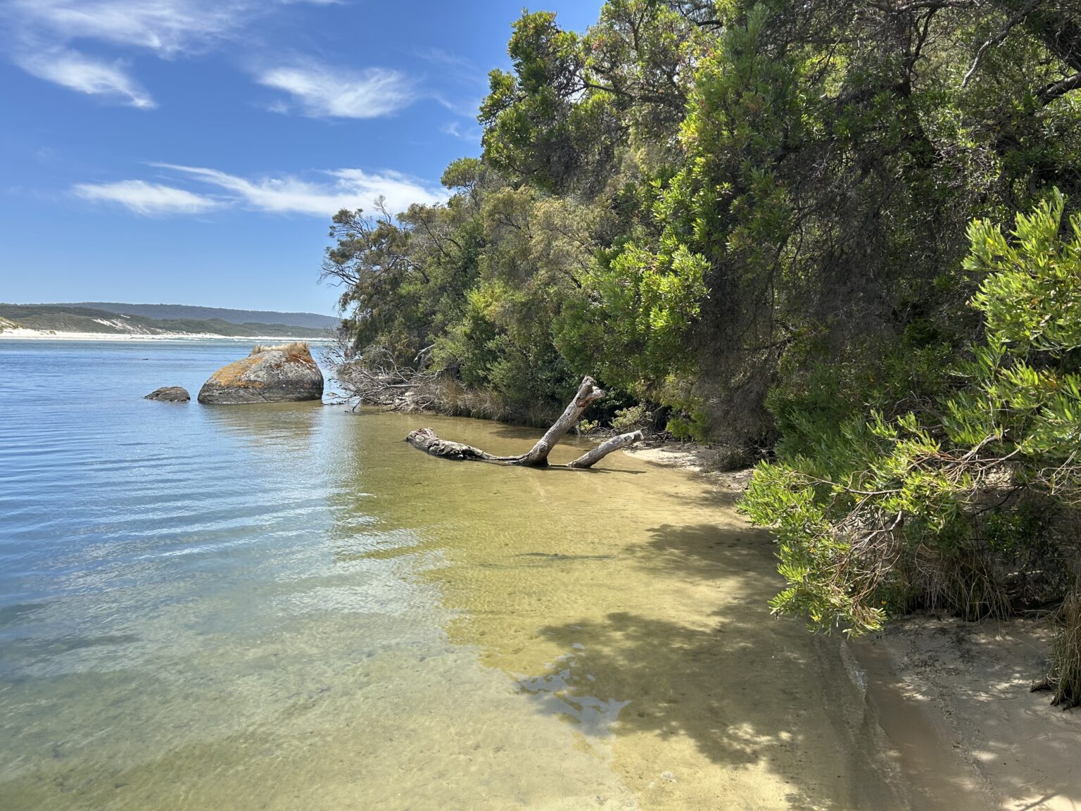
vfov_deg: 53.1
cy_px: 406
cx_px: 540
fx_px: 812
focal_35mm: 26
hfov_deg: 67.3
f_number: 1.5
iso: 50
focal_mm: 5.7
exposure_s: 1/3077
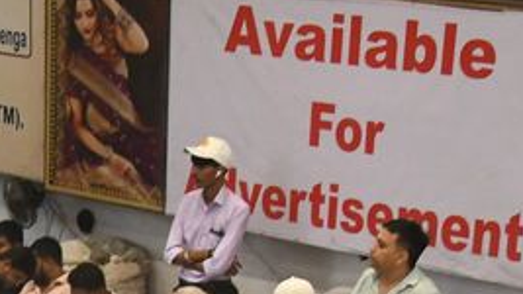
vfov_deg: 7.3
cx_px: -352
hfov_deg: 13.0
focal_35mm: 153
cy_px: 767
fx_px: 2121
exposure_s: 1/125
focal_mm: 22
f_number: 4.5
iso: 3200
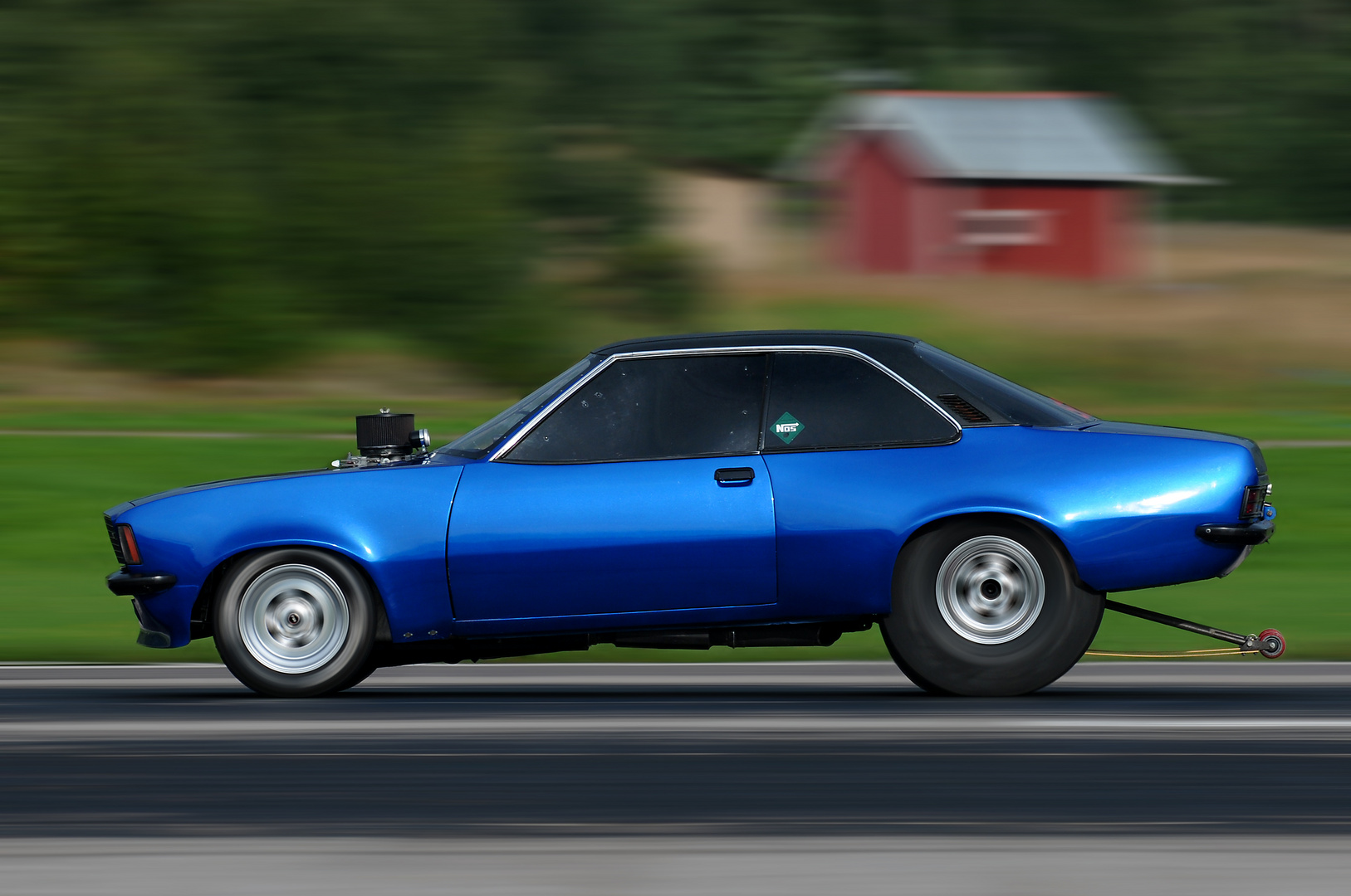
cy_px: 448
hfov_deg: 6.9
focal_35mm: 300
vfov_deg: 4.6
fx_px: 11243
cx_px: 676
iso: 200
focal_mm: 200
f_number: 6.3
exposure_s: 1/640
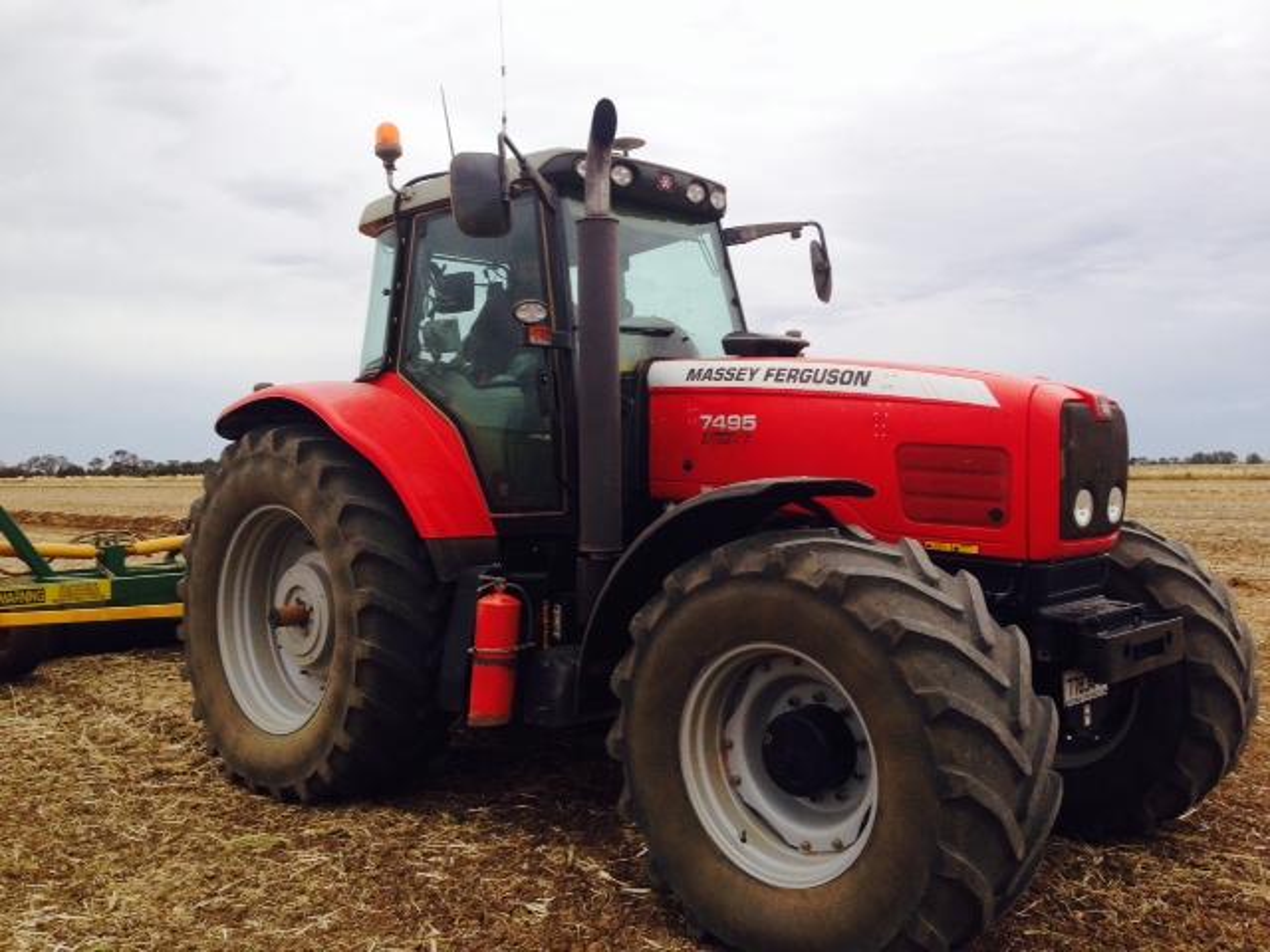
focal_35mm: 33
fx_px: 1211
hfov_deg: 55.4
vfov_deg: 42.9
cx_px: 635
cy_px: 476
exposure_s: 1/1323
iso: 50
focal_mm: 4.12
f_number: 2.4
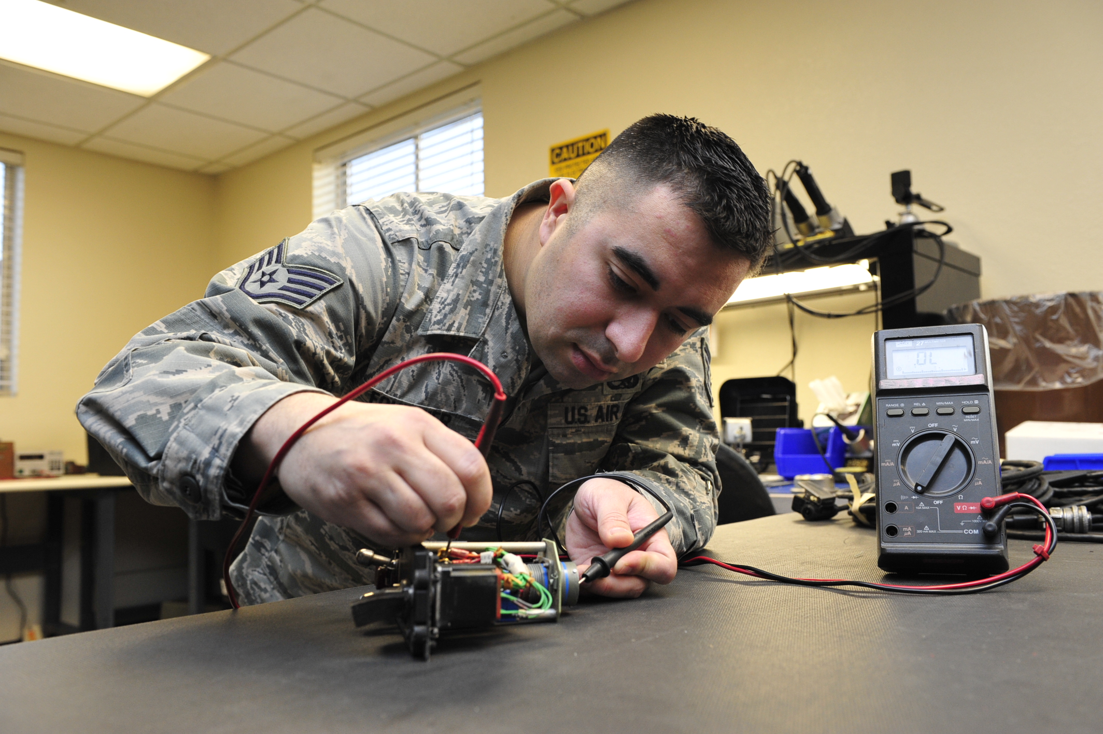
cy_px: 367
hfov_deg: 63.7
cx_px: 552
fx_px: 888
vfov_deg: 44.9
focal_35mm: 29
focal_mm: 29
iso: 1600
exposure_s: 1/60
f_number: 5.6
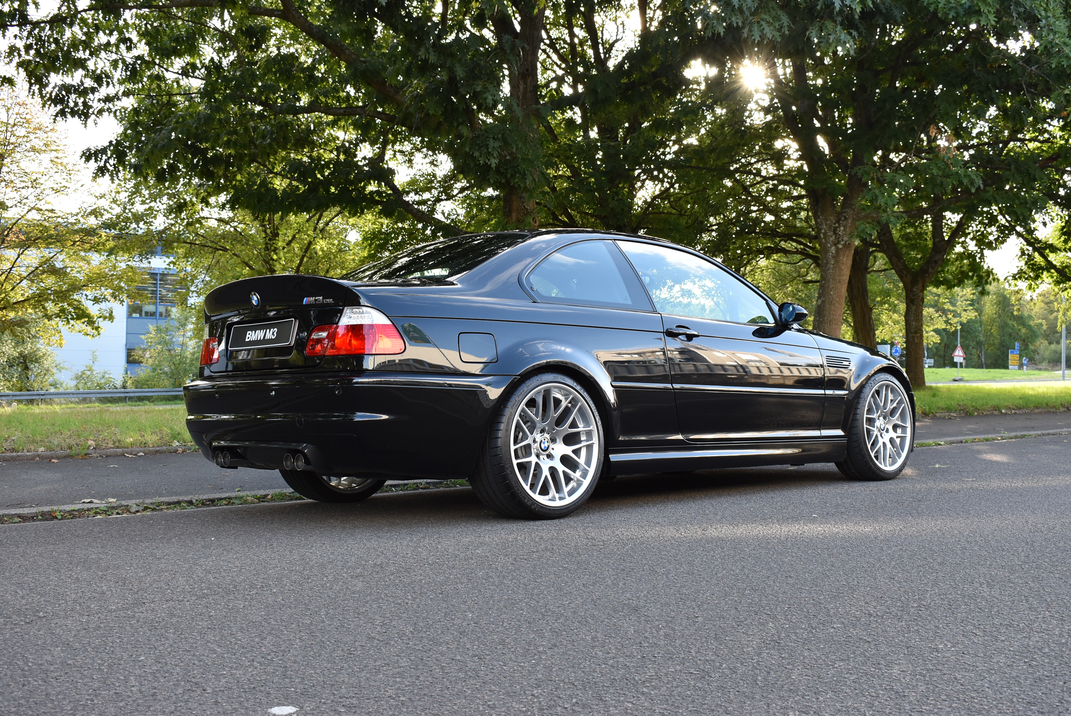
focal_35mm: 39
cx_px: 536
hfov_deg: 49.5
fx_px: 1161
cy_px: 358
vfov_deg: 34.3
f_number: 5.6
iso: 400
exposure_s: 1/125
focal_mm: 26
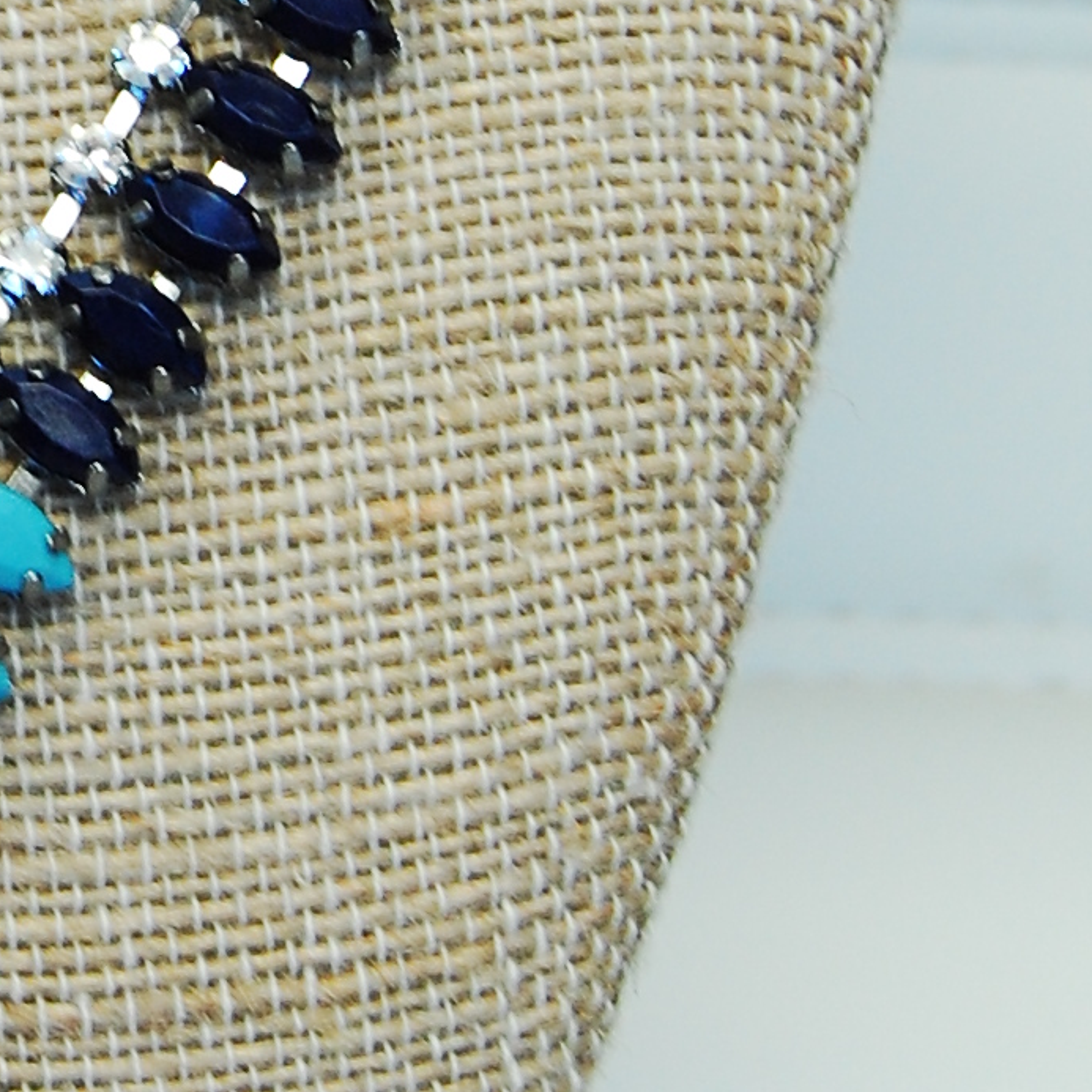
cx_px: -375
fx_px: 6317
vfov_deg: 9.8
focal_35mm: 177
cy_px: 27
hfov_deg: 9.7
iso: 800
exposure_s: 1/25
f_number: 9
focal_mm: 32
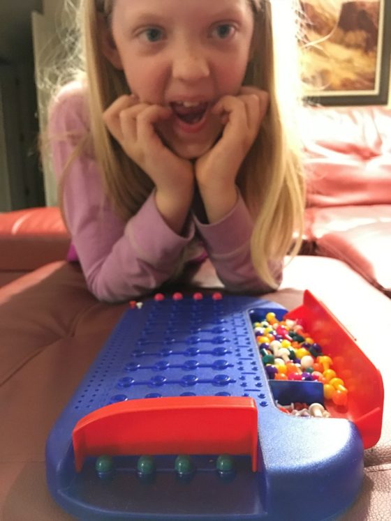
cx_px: 196
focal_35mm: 29
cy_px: 260
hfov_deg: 48.2
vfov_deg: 61.7
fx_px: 437
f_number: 2.2
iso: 640
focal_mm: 4.15
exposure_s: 1/15
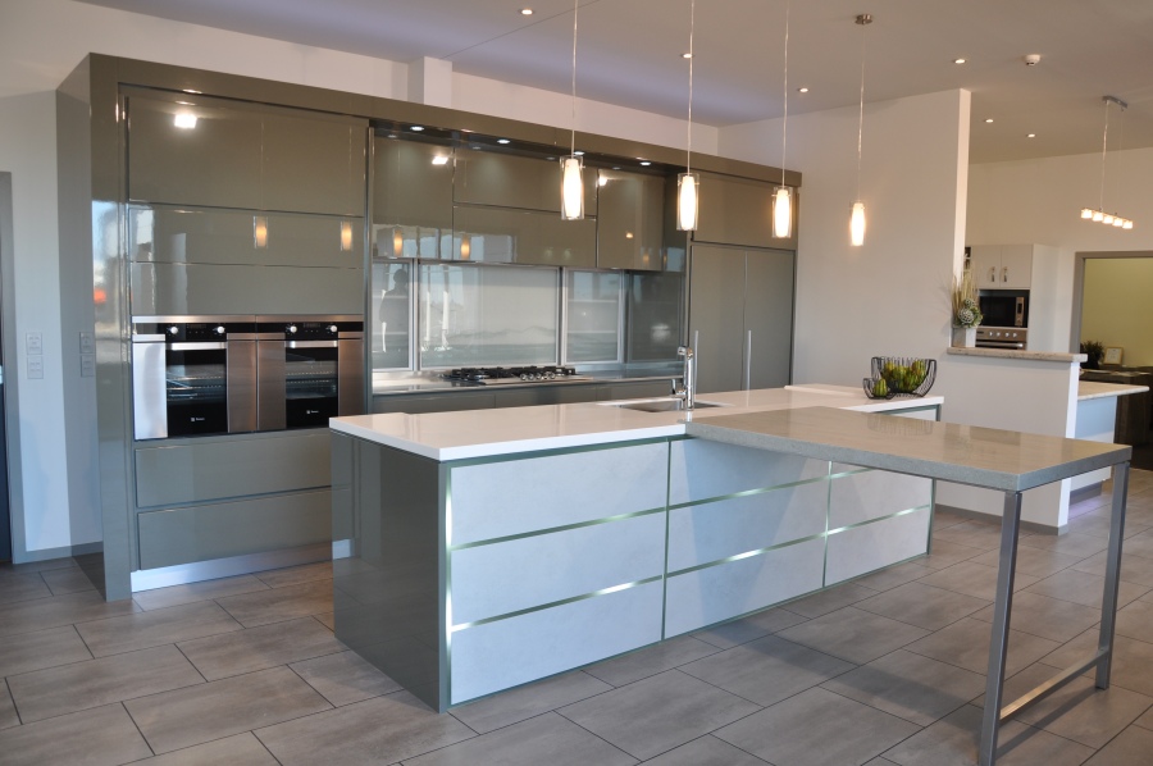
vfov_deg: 47.8
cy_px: 383
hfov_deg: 67.4
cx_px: 576
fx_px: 864
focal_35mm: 27
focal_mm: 18
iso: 200
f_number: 5.6
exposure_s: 1/30
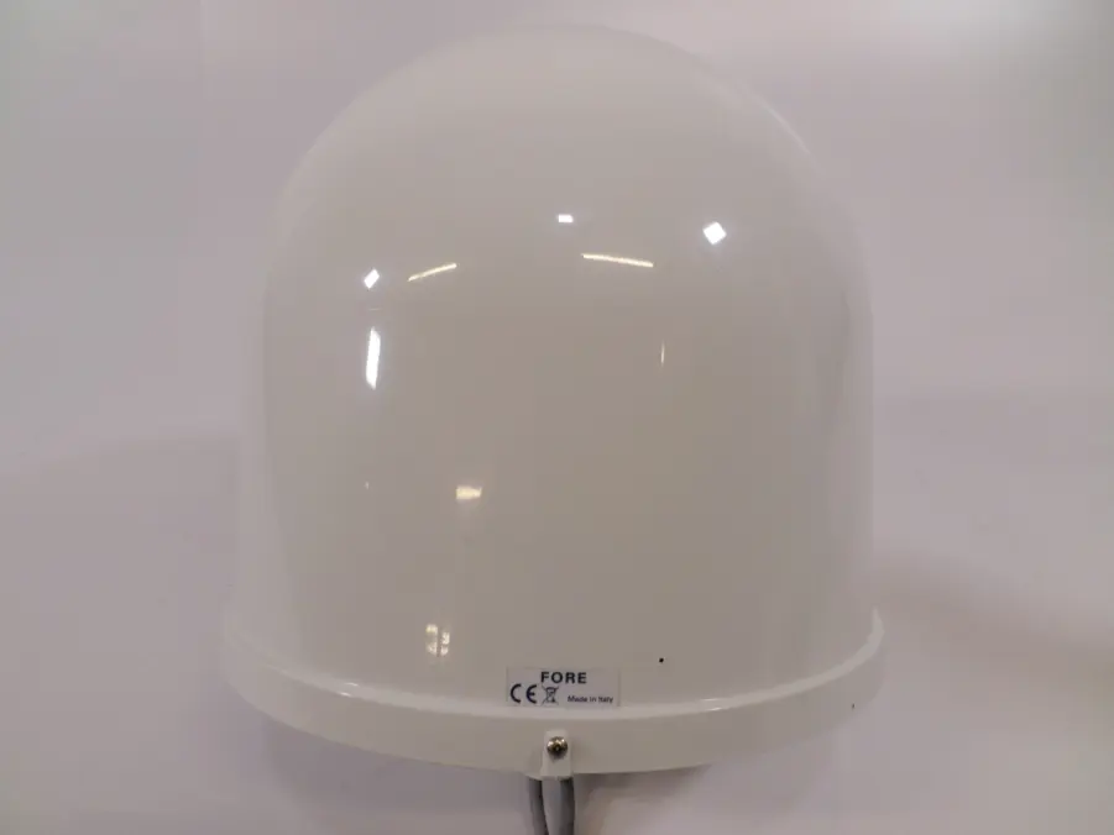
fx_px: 805
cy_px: 418
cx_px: 557
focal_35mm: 25
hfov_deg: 69.4
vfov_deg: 54.9
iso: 80
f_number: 2.5
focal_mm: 4.5
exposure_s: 1/90
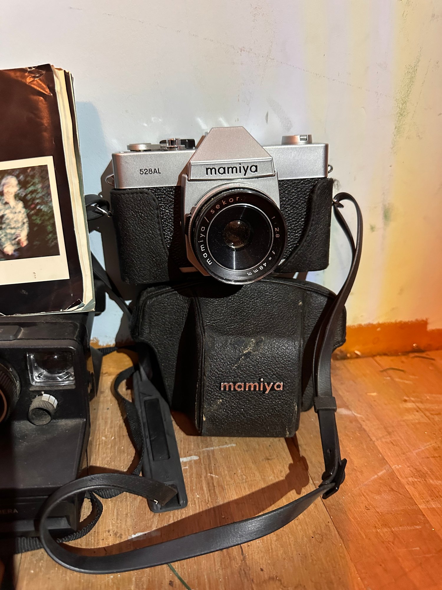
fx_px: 409
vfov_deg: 71.6
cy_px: 295
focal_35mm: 24
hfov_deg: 56.8
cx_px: 221
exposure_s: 1/49
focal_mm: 6.86
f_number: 1.78
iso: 800
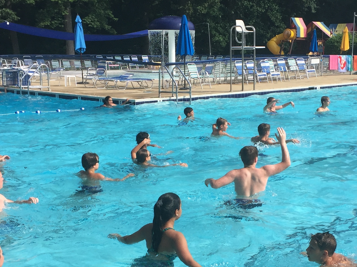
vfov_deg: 23.7
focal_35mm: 61
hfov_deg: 31.5
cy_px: 204
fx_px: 629
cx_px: 223
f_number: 2.2
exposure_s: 1/1883
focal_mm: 4.15
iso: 32
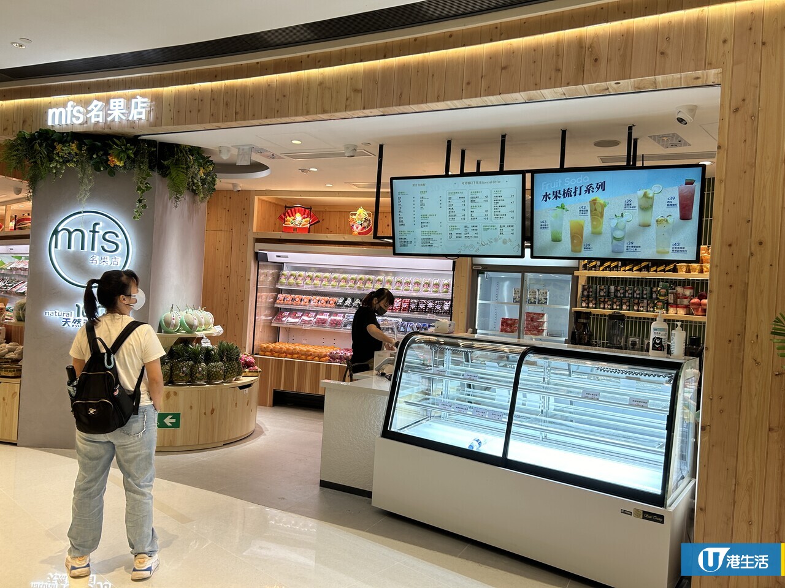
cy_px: 294
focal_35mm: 26
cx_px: 392
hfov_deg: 67.3
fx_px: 590
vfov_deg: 53.1
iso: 40
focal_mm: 5.7
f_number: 1.5
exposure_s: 1/190
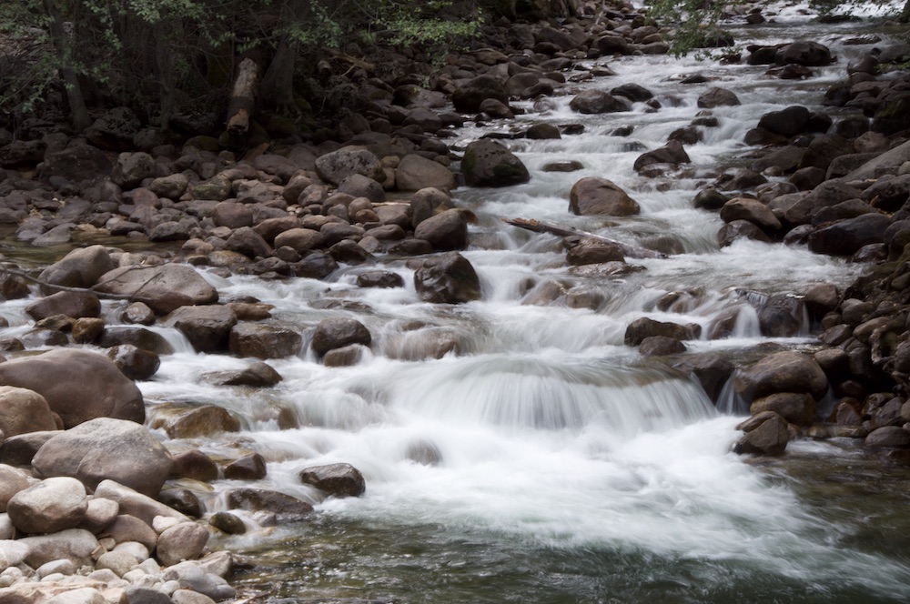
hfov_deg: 18.2
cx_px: 455
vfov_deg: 12.1
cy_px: 302
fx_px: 2840
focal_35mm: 112
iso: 200
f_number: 32
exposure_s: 1/4
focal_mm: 75
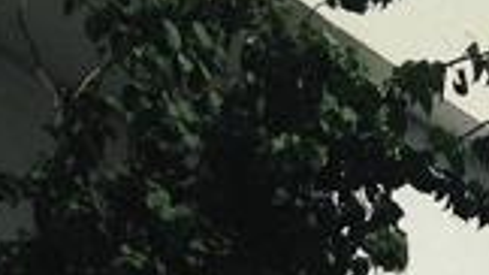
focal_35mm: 171
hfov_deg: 12.1
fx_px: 2217
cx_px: 709
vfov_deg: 6.7
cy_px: 694
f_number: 2.4
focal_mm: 4.12
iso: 50
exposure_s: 1/5435
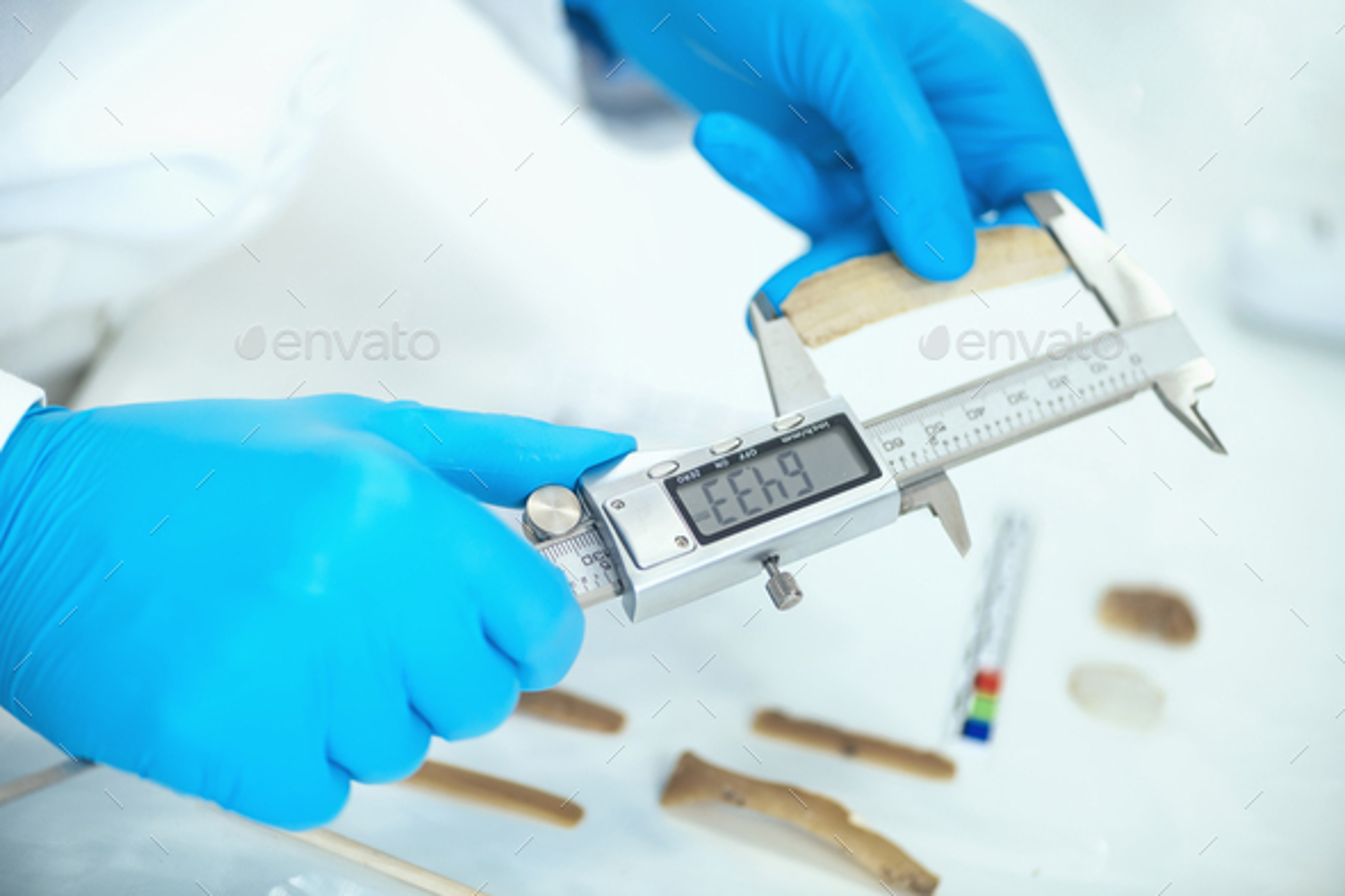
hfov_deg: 19.5
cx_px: 672
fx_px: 3922
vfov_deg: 13.0
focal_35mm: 105
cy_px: 448
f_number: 3
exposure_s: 1/160
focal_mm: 105
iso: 100
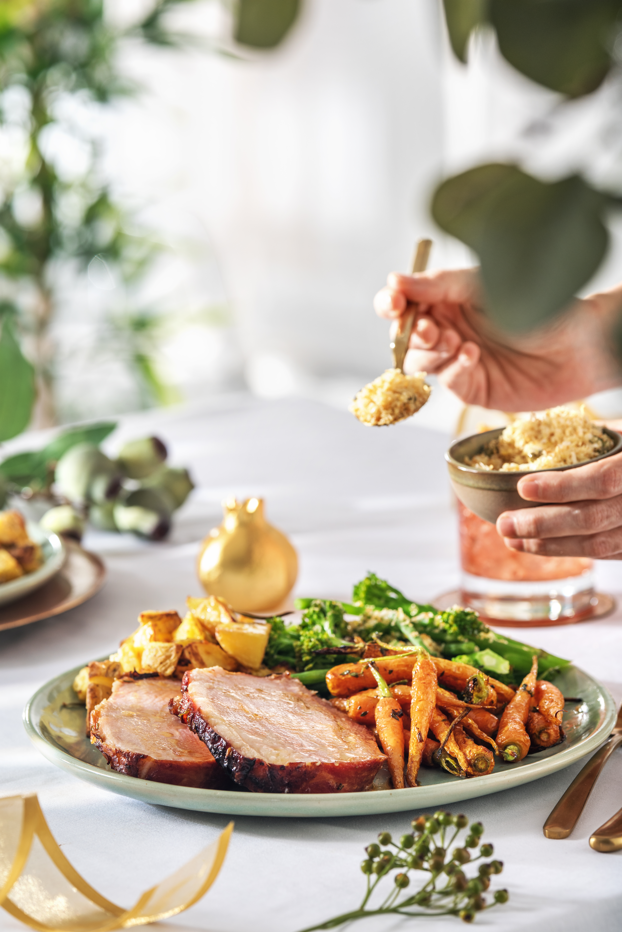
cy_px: 466
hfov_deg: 10.2
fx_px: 3496
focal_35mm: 135
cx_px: 311
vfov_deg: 15.2
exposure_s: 1/250
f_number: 5.6
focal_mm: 135
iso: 250
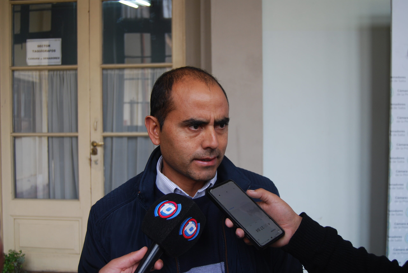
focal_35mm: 34
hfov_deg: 55.0
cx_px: 204
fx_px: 391
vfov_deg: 38.5
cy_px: 136
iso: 200
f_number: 3.8
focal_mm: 23
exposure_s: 1/80
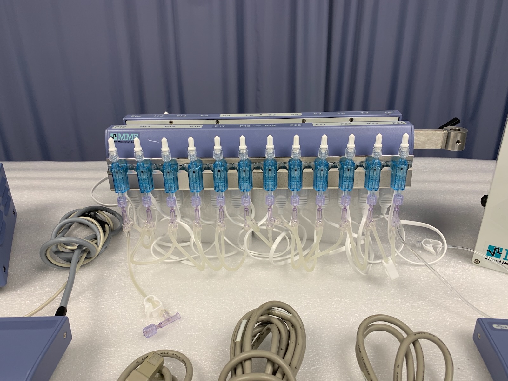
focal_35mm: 26
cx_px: 254
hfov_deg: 67.3
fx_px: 382
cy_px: 190
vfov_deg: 53.1
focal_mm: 4.25
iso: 100
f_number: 1.8
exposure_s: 1/121
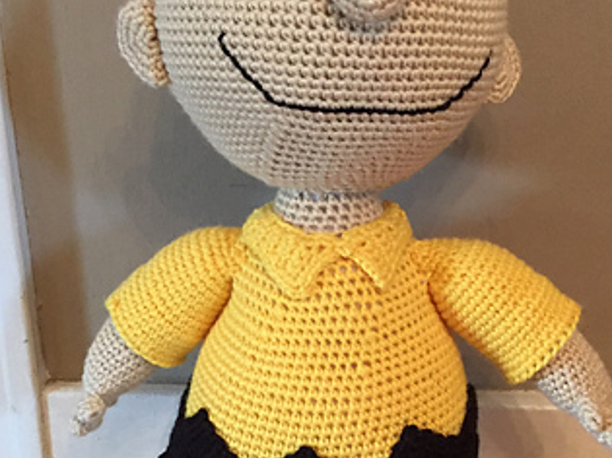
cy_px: 289
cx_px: 371
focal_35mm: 59
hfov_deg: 32.6
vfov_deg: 24.7
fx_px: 1043
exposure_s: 1/30
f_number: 2.2
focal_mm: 4.15
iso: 250
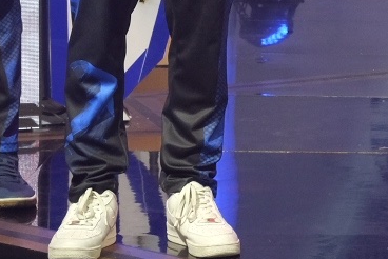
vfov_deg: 5.6
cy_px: -307
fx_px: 2599
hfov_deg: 8.4
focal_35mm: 241
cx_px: 530
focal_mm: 33
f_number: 5.6
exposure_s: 1/125
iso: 1250
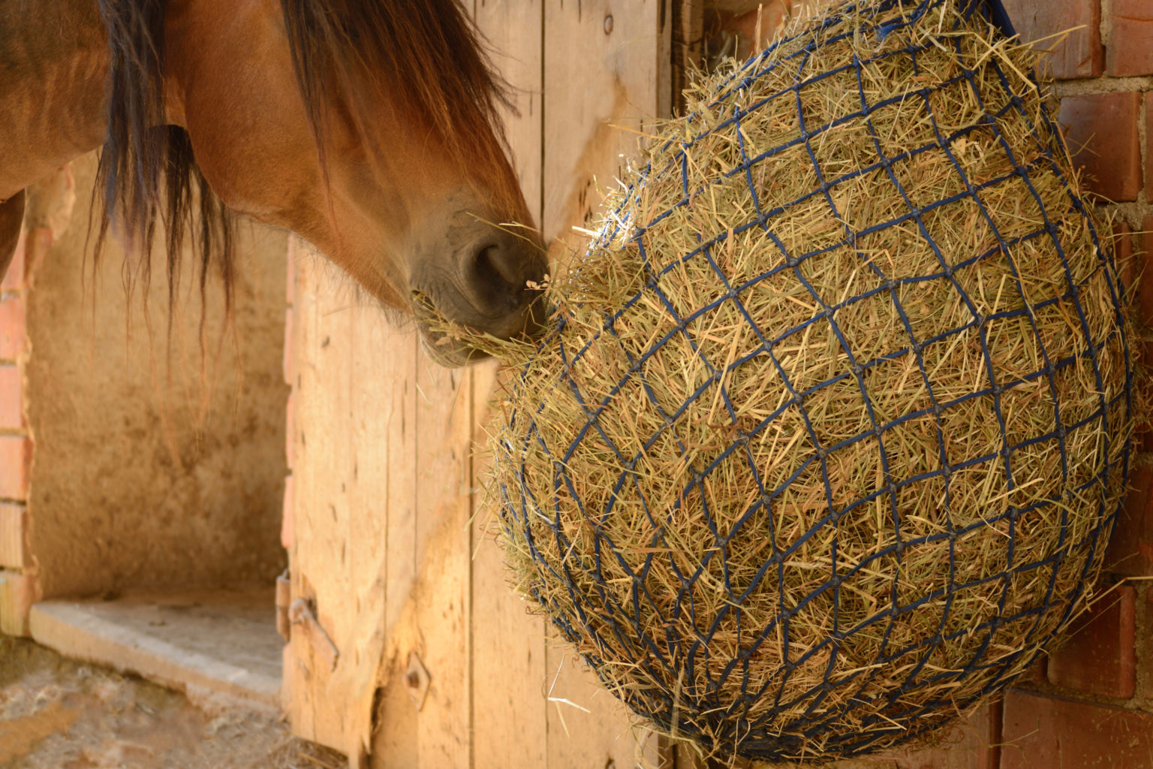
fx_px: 2642
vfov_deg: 16.6
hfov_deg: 24.6
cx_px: 576
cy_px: 384
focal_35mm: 82
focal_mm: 55
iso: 100
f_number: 4
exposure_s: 1/60
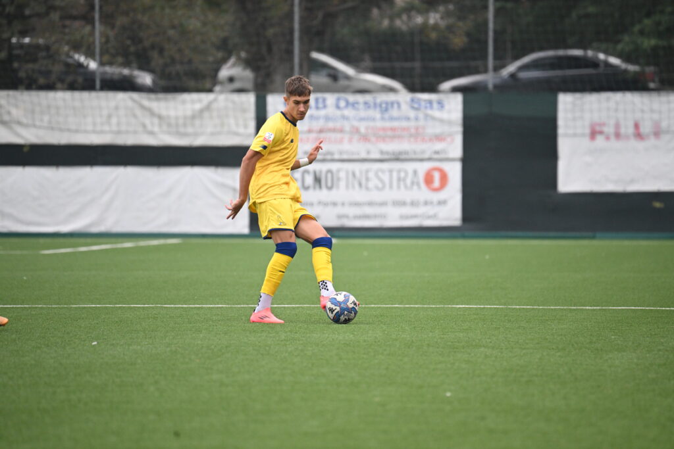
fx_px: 7489
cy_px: 224
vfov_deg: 3.4
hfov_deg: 5.2
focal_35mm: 400
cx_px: 337
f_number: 5.6
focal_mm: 400
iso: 3200
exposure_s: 1/1600
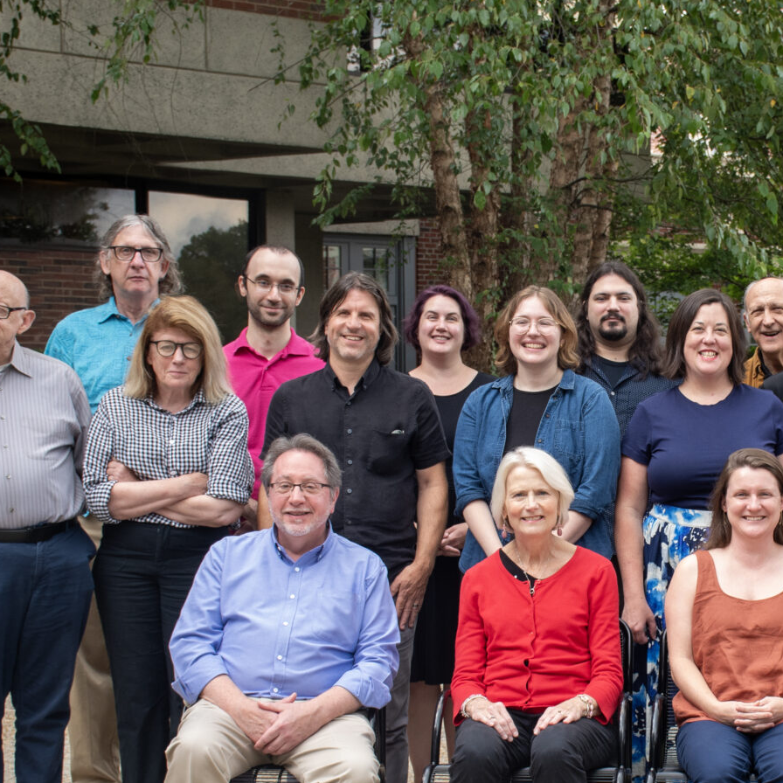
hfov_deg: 17.0
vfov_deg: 17.2
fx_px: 2585
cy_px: 489
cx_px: 674
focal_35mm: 101
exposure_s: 1/160
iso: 400
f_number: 6.3
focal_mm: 35
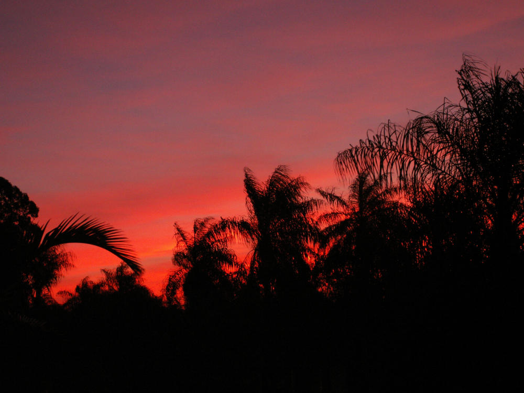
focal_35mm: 77
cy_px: 196
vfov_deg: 19.1
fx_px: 1166
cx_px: 262
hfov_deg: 25.3
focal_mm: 12.91
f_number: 3.2
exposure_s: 1/40
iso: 125
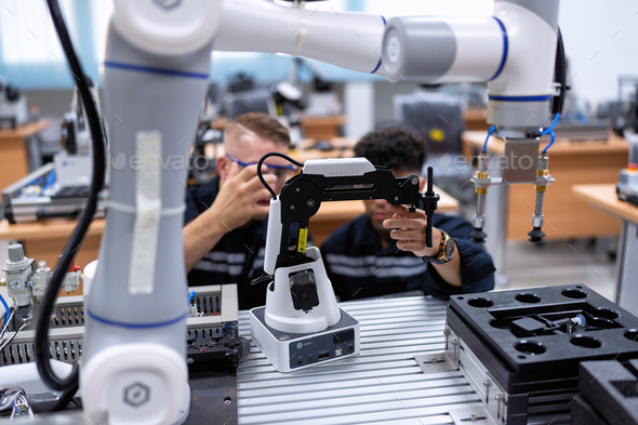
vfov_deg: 37.8
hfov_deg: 54.4
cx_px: 319
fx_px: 620
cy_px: 212
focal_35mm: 35
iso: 1000
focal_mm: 35
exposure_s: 1/1000
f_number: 1.4
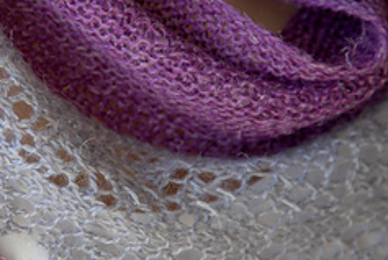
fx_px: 2365
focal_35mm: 219
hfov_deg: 9.3
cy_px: 108
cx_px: 23
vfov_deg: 6.3
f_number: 4
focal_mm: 105
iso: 500
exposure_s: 1/125
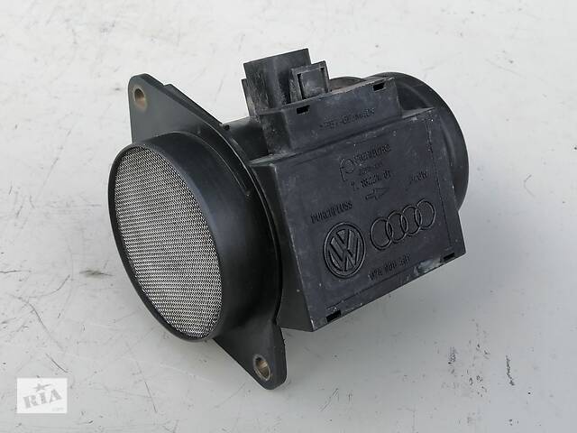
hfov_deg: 41.2
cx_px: 288
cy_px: 216
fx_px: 767
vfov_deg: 31.5
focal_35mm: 46
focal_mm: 4
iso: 50
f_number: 1.8
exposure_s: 1/385
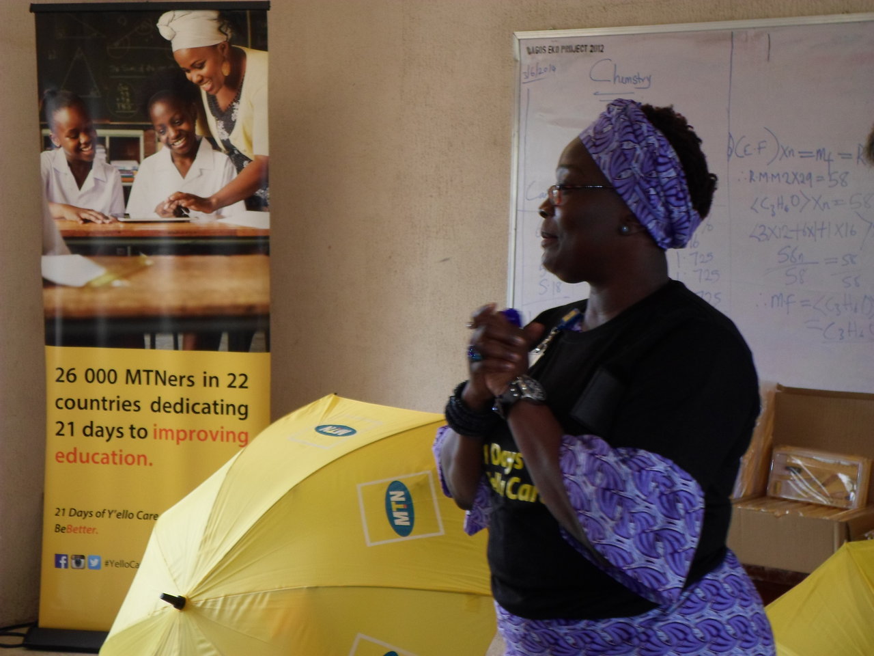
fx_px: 1692
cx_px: 437
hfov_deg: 29.0
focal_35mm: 67
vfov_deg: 21.9
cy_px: 328
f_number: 4.1
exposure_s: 1/30
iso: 100
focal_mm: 12
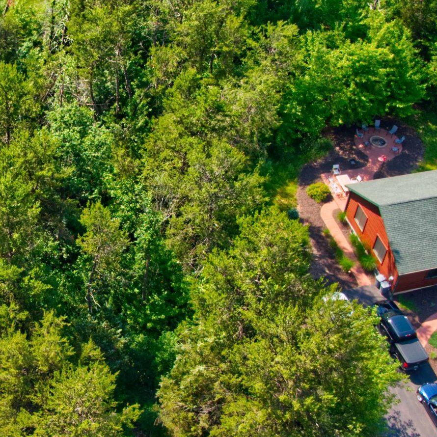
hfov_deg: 27.2
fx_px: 871
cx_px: 47
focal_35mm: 61
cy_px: 283
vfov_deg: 28.0
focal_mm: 4.4
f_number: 2.8
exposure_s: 1/320
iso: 110
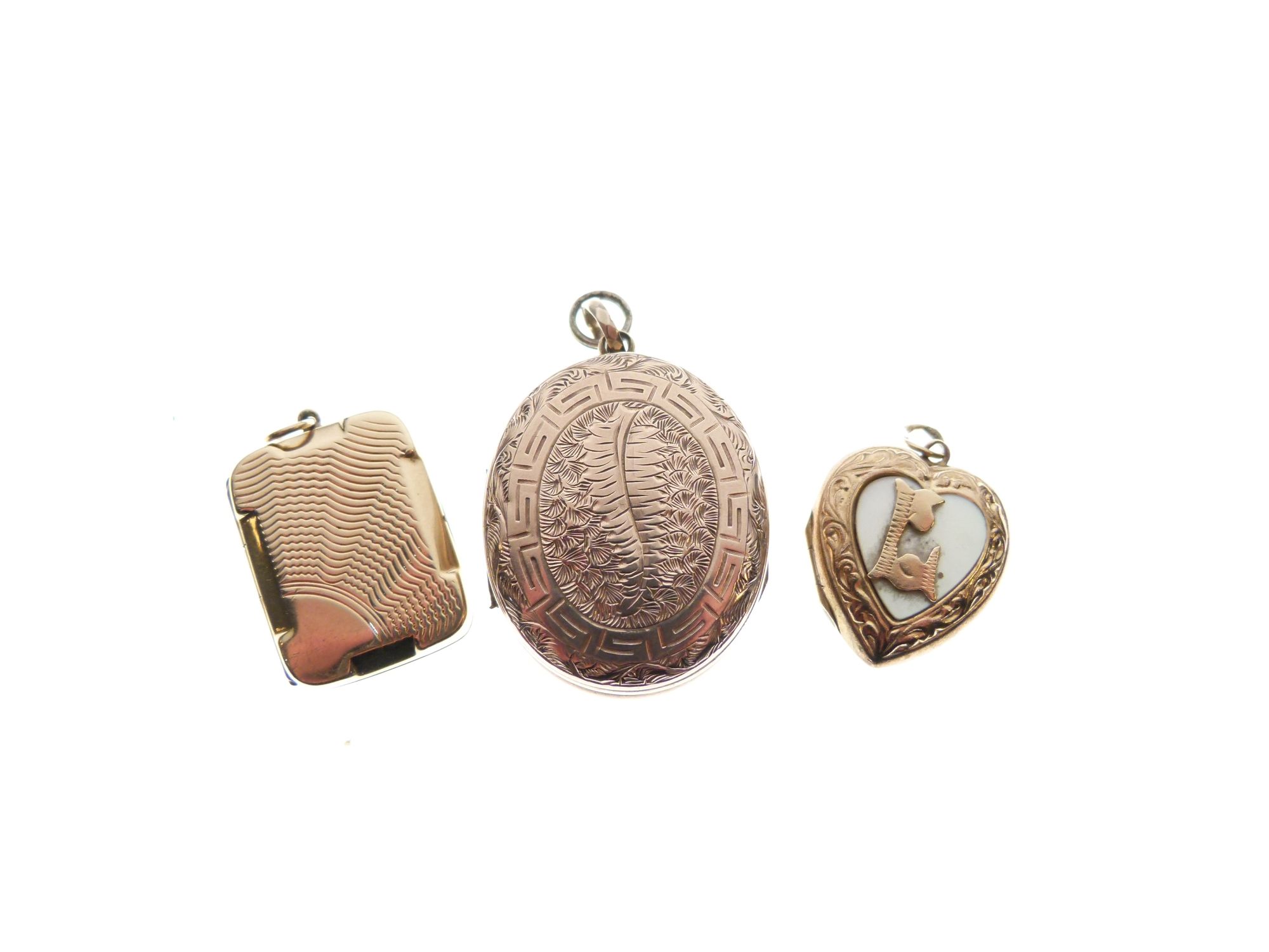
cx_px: 634
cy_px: 476
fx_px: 1136
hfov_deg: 58.4
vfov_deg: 45.4
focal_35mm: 31
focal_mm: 5.6
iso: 100
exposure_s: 1/100
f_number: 3
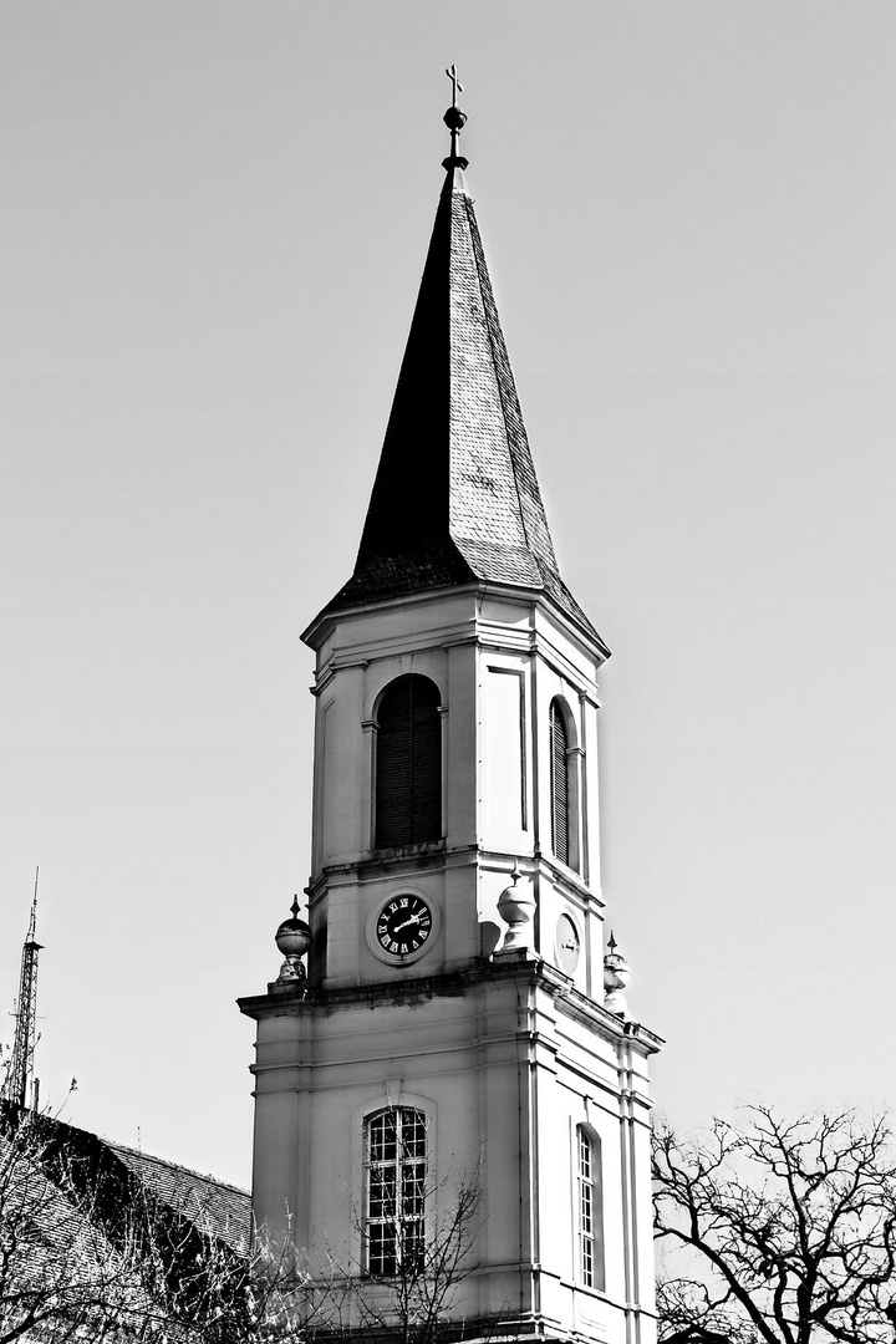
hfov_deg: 20.6
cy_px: 672
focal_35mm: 66
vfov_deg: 30.5
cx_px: 448
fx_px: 2464
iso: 100
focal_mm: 44
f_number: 9
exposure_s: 1/320
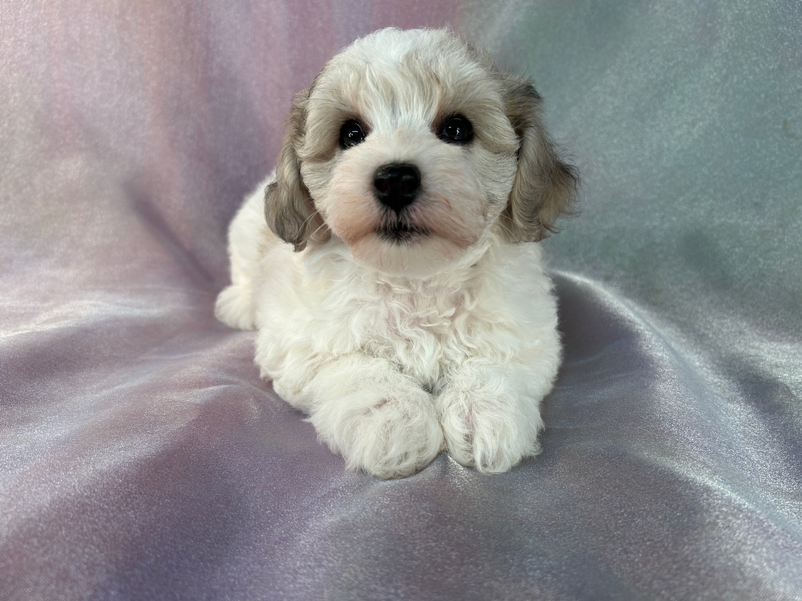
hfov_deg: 67.3
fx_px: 602
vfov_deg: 53.1
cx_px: 401
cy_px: 300
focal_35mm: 26
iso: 32
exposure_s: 1/126
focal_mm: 5.7
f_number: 1.5
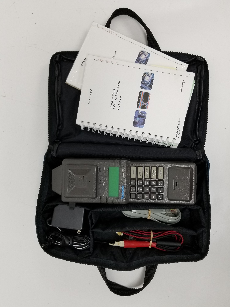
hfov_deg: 53.1
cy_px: 154
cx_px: 115
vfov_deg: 67.3
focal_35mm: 26
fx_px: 230
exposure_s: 1/60
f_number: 1.7
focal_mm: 4.25
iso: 64
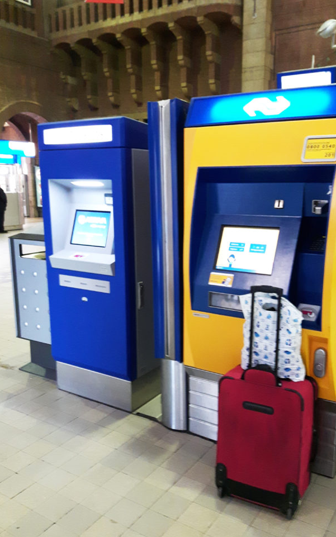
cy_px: 282
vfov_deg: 55.3
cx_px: 191
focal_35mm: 35
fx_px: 513
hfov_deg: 36.2
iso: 400
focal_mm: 3.7
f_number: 1.9
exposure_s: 1/17
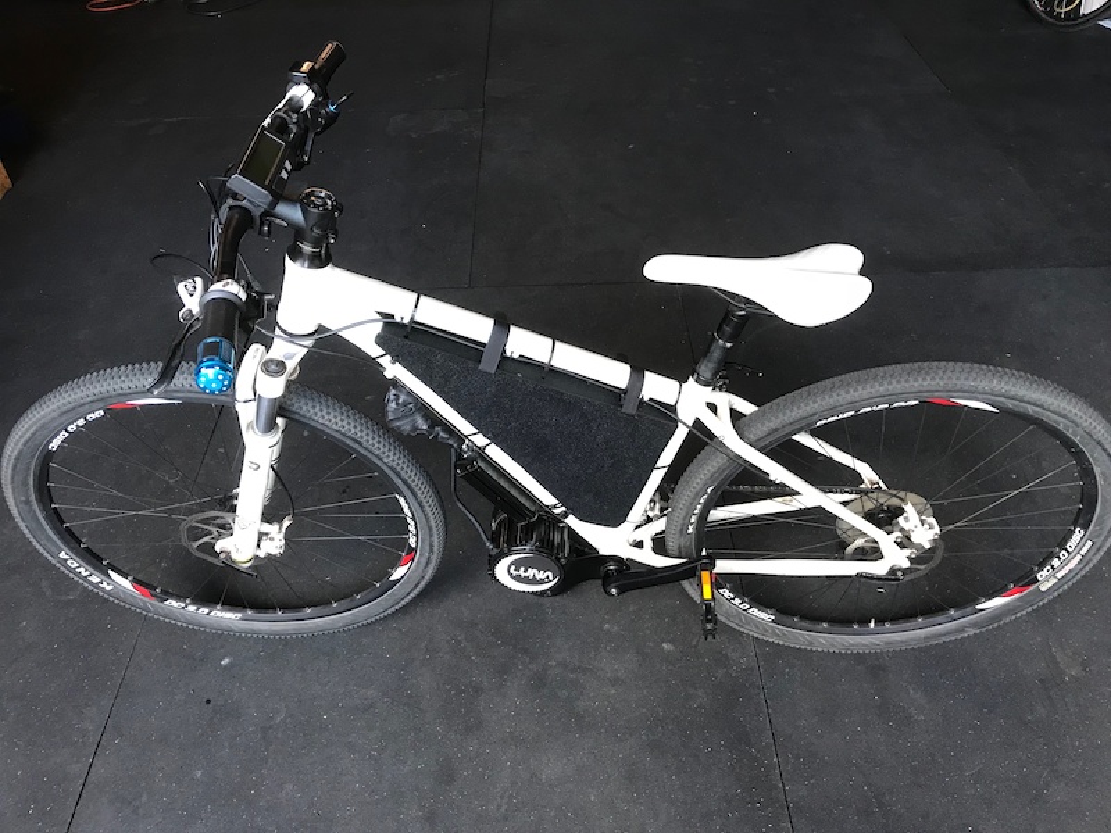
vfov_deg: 49.7
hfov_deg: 63.4
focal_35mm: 28
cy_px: 416
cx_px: 556
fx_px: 899
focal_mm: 3.99
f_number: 1.8
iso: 40
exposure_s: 1/17
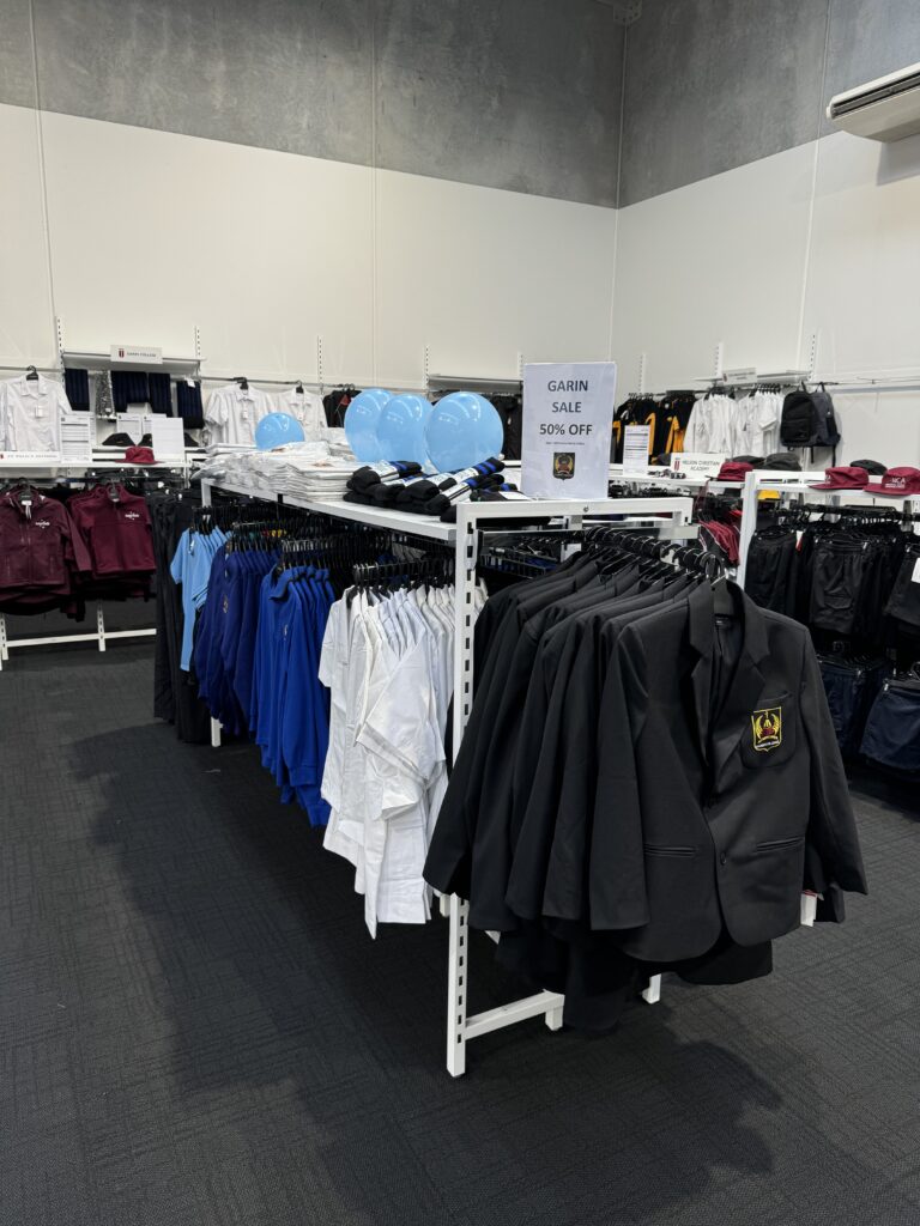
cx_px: 460
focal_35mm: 24
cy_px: 613
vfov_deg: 71.6
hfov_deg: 56.8
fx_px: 850
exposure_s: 1/100
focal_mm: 6.76
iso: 80
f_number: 1.78
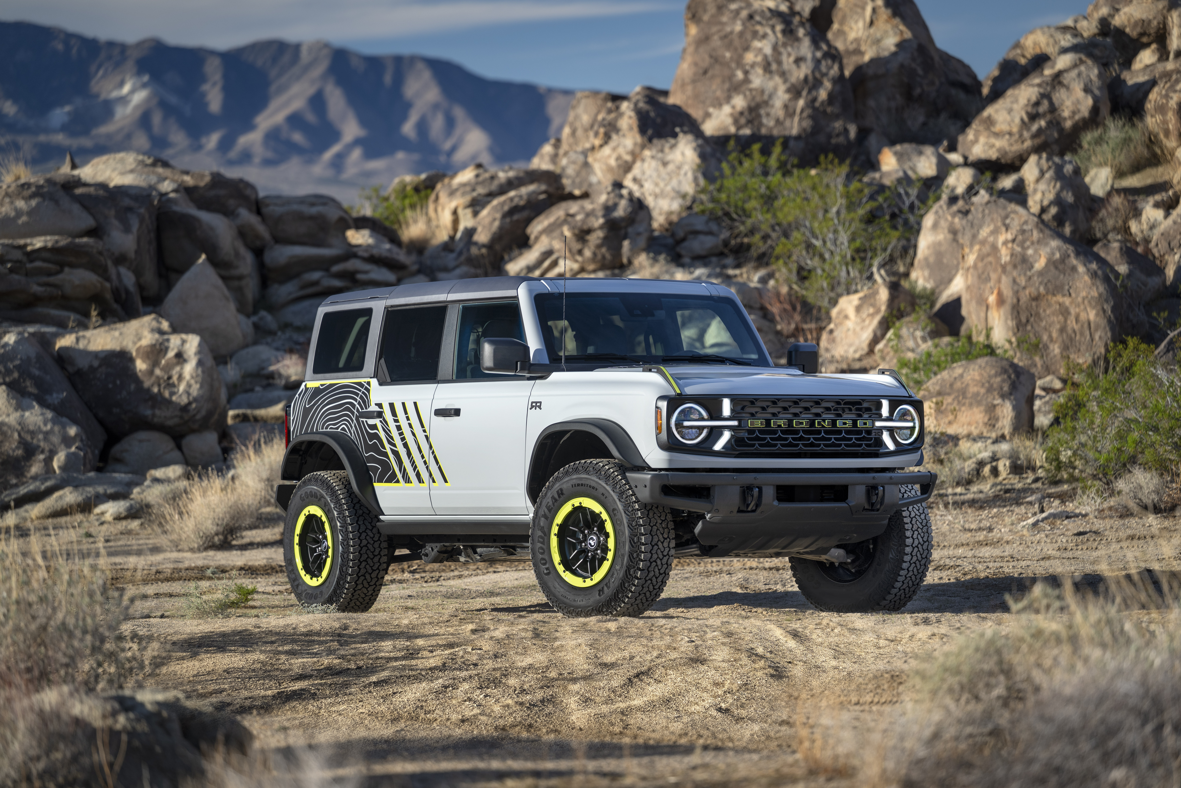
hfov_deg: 16.4
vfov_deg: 11.0
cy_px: 394
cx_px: 590
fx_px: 4100
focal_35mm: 125
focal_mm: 125
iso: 100
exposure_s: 1/500
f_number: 2.8
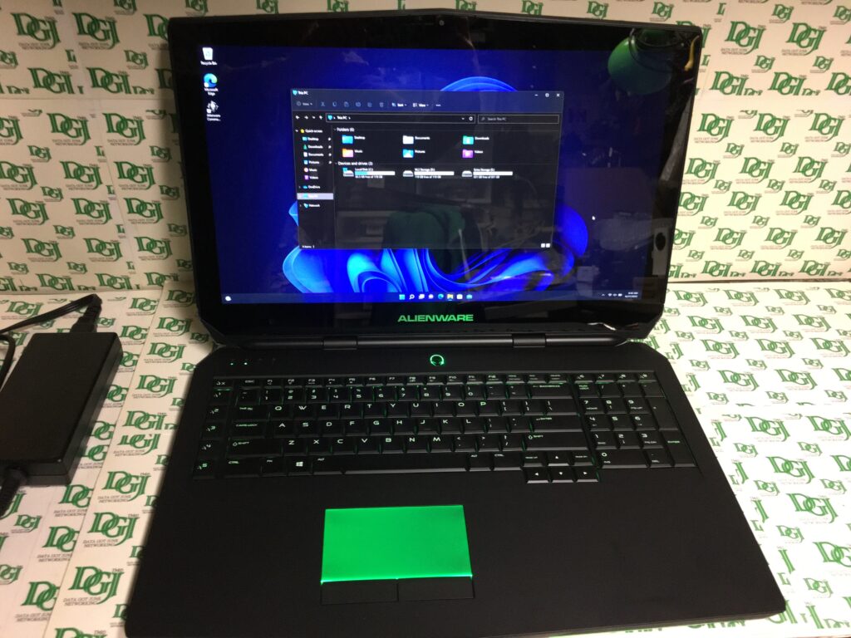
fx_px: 713
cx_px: 426
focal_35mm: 29
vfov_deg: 48.2
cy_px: 319
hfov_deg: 61.7
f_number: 2.2
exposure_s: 1/30
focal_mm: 4.15
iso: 200
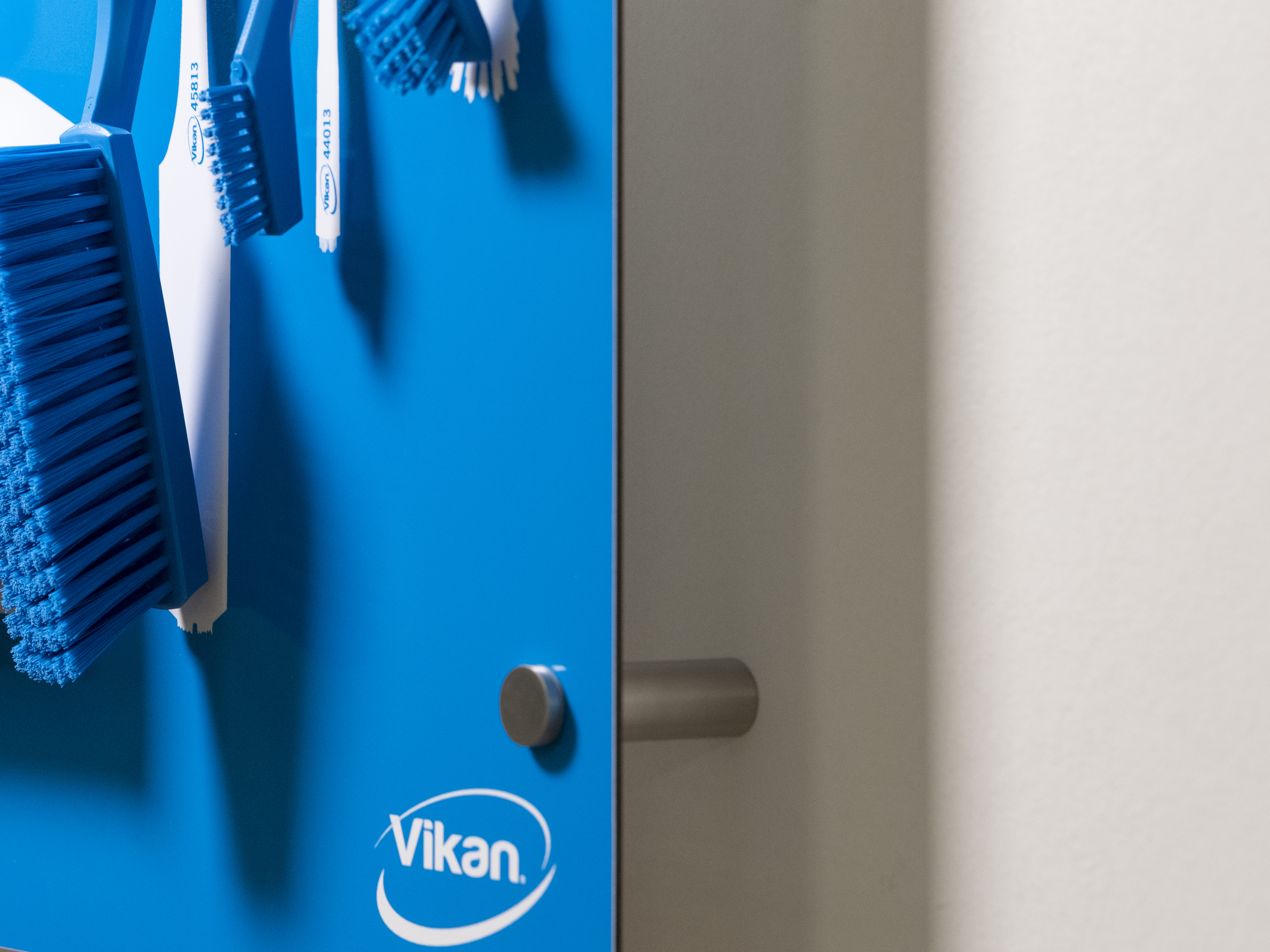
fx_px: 5650
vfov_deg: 9.6
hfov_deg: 12.8
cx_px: 302
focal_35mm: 154
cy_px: 123
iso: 640
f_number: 5
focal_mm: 110
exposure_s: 1/125
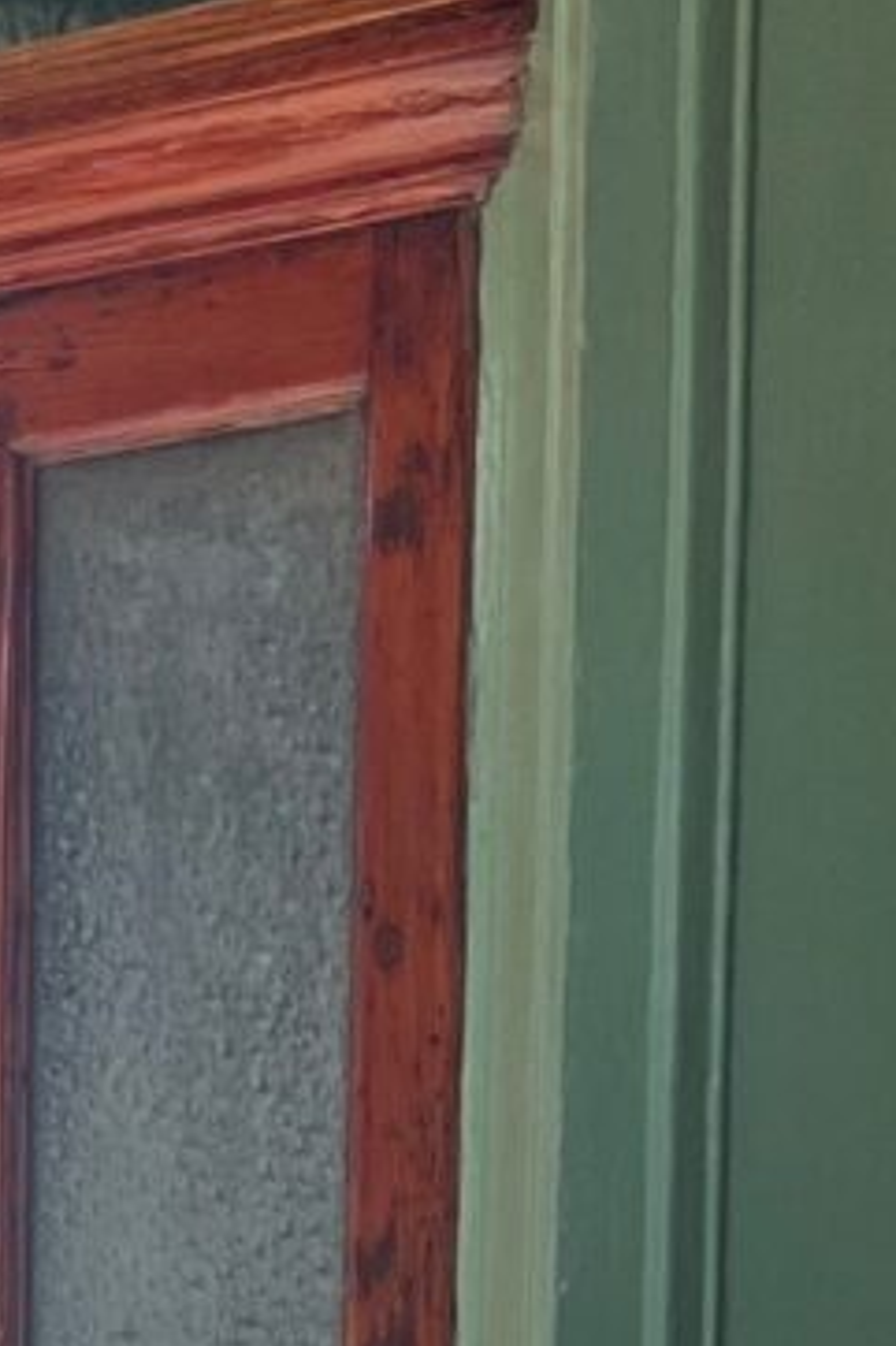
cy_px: 2908
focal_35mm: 153
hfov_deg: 8.8
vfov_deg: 11.7
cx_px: -204
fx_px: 5717
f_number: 1.5
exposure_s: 1/632
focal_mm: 5.7
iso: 50
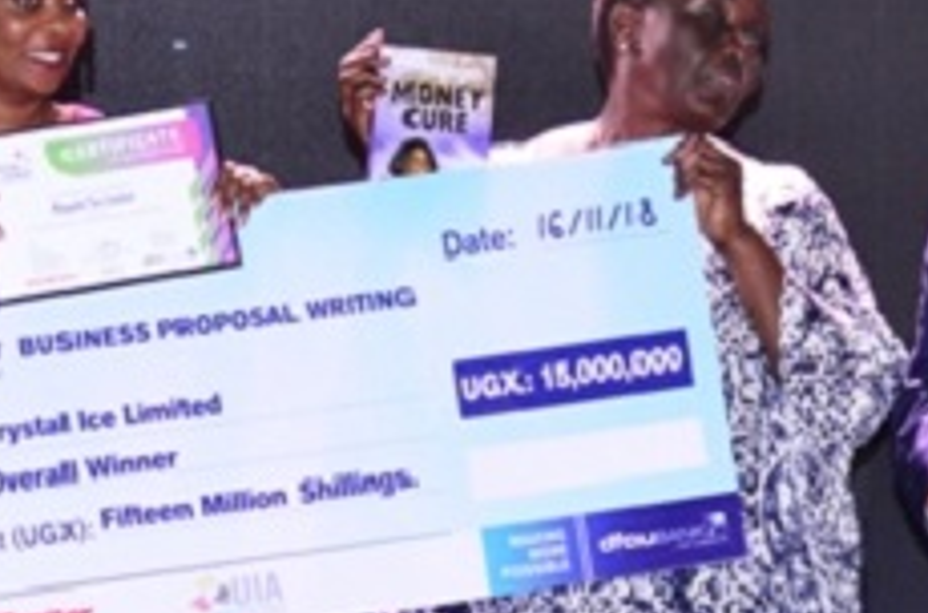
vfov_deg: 4.8
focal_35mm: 284
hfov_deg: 7.3
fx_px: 7301
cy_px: 589
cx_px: 351
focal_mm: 70
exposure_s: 1/160
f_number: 5.6
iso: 1600
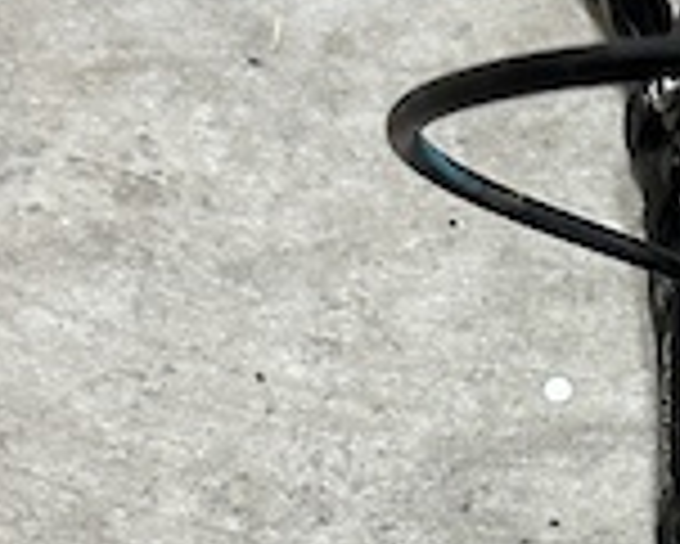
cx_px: 932
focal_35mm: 124
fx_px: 2497
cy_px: 868
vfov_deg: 11.8
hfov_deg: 14.7
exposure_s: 1/60
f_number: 1.78
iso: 200
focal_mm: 6.86
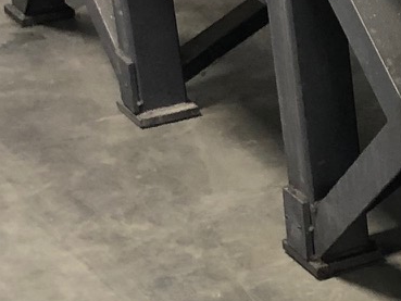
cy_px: 164
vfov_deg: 9.7
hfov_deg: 11.3
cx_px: 868
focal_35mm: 153
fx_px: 1773
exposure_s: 1/15
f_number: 1.8
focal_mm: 4
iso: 40
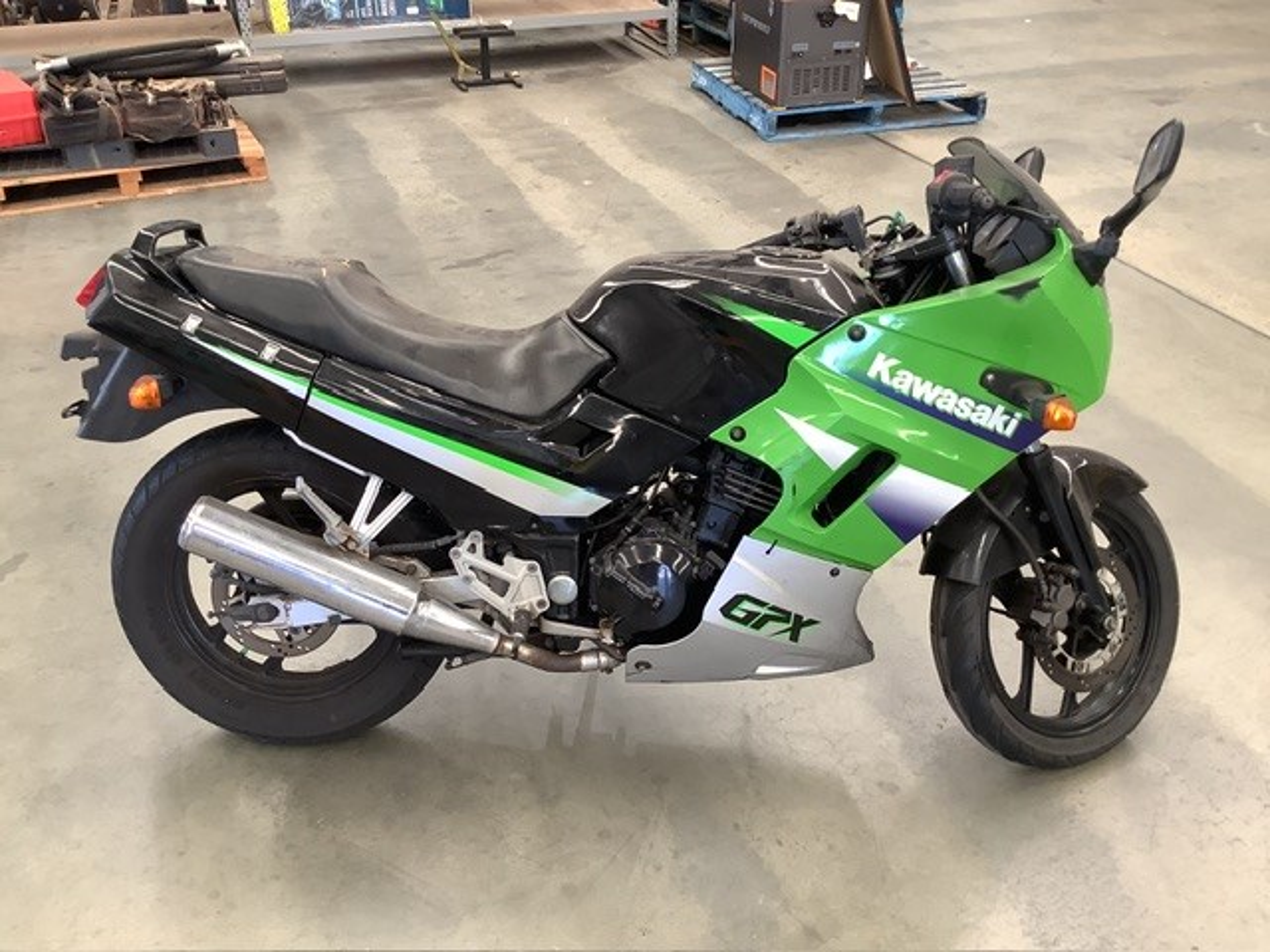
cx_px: 635
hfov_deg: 58.4
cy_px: 476
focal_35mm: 31
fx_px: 1137
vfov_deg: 45.4
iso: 100
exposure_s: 1/50
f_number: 2.4
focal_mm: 3.3
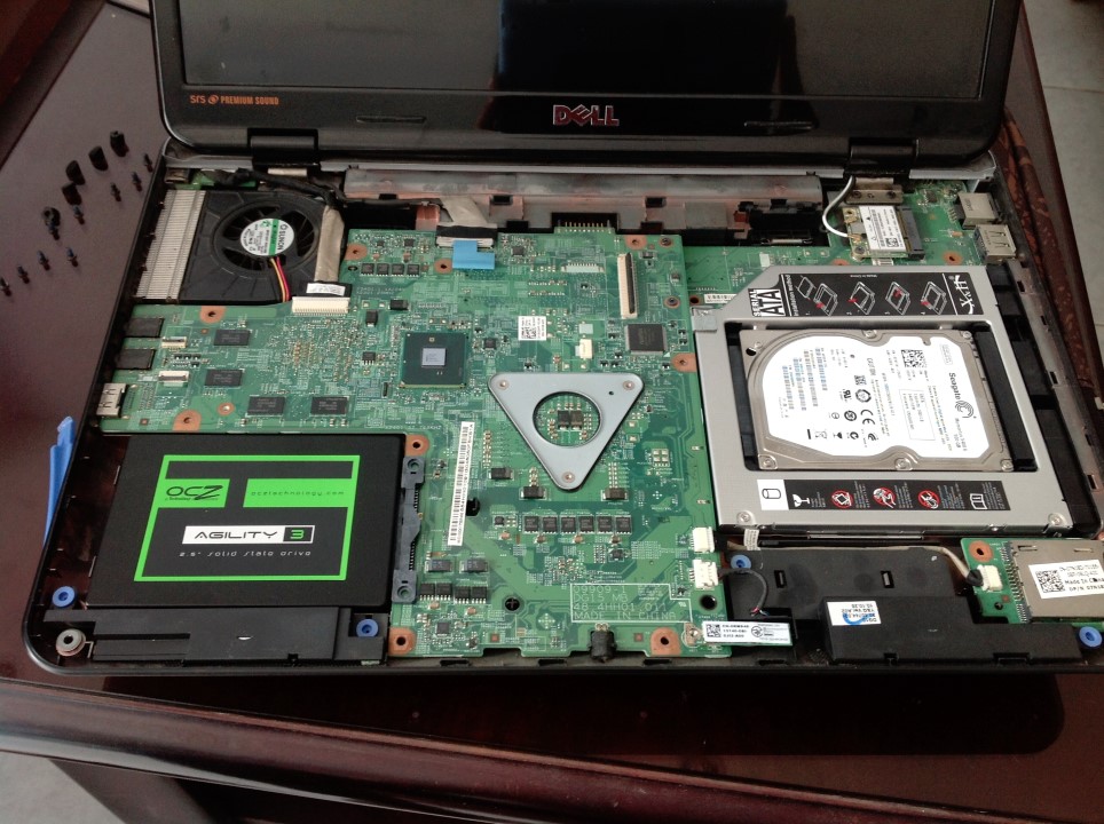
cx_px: 552
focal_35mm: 35
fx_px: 1115
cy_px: 412
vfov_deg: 40.6
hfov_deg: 52.7
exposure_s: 1/24
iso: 64
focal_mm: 4.28
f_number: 2.4
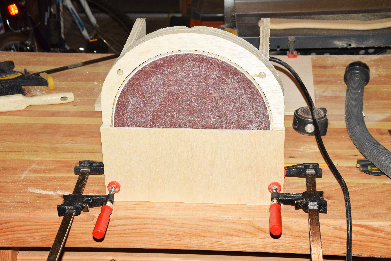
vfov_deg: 18.9
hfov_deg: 28.1
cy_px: 130
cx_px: 196
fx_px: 782
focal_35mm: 72
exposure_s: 1/160
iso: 500
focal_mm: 48
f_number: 9
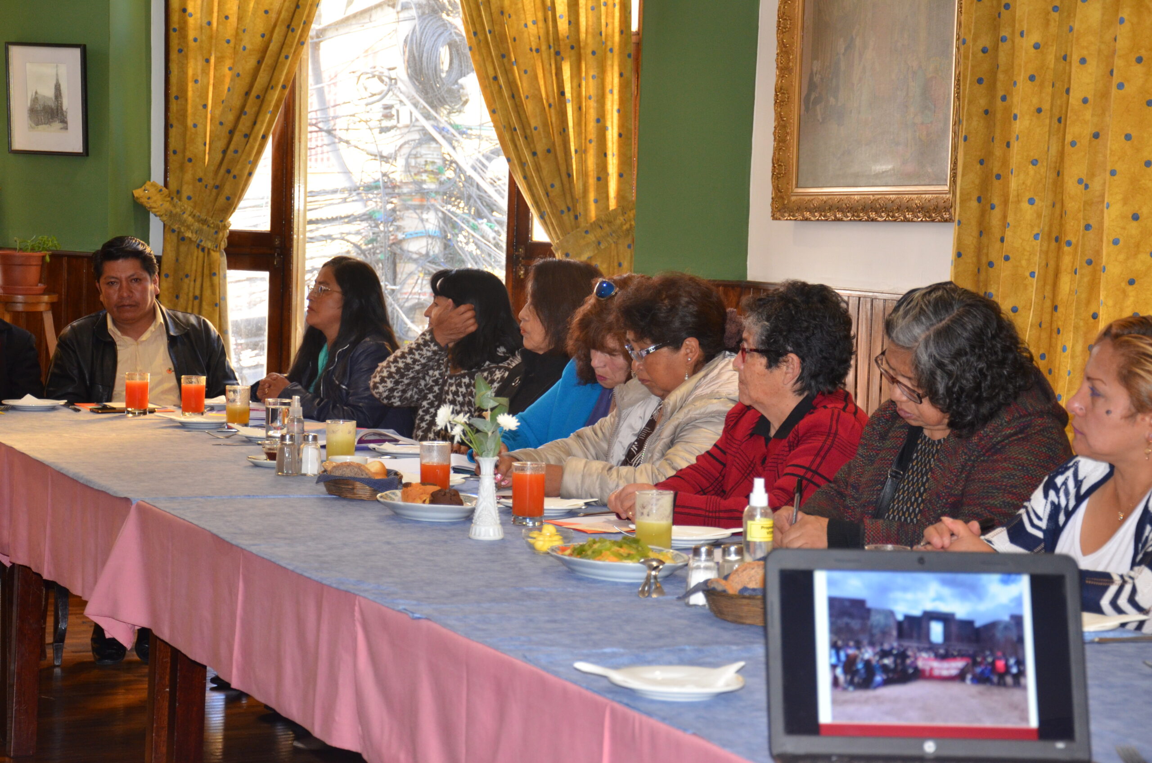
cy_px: 382
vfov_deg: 15.6
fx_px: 2778
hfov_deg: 23.4
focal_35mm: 87
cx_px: 576
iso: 800
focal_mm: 58
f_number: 5
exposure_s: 1/60
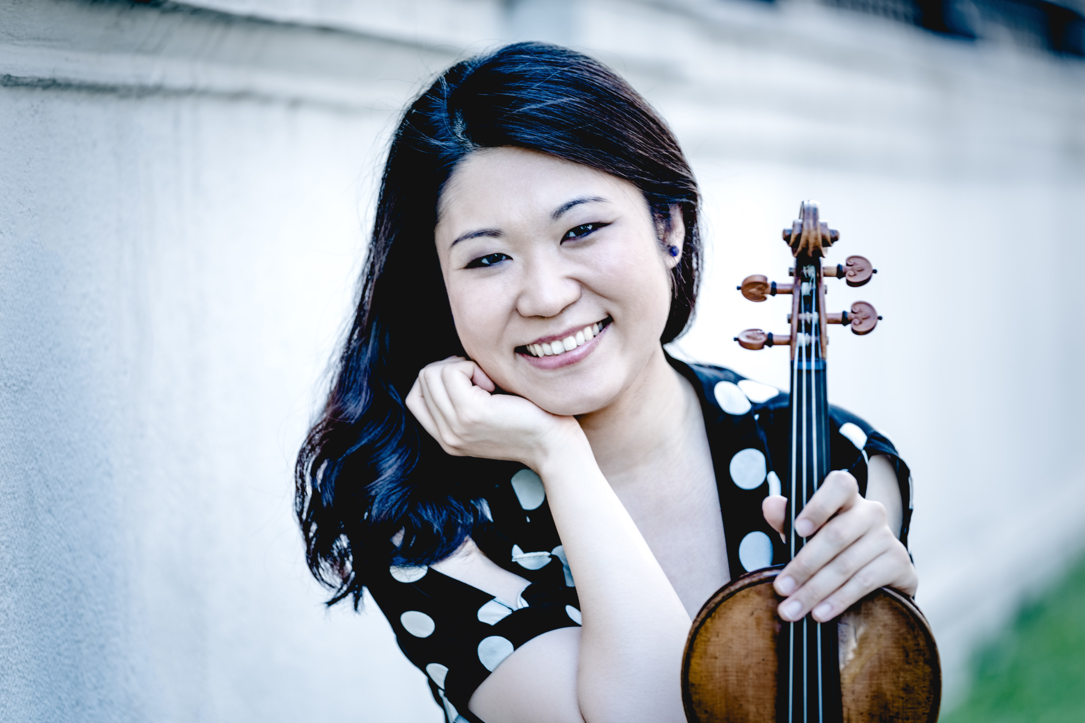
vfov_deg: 7.5
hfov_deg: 11.2
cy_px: 367
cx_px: 521
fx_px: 5545
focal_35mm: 184
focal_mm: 176
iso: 80
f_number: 2.8
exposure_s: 1/100
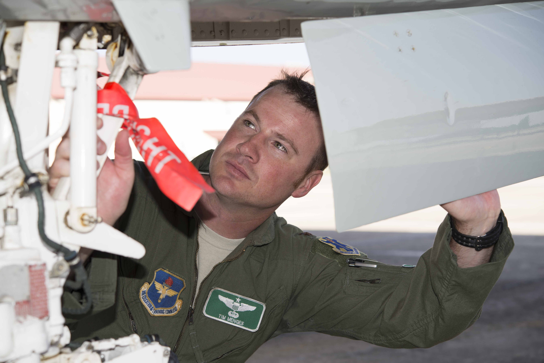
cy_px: 182
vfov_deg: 22.6
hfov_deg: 33.4
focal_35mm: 60
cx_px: 272
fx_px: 907
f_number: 6.3
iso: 100
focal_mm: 60
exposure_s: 1/200
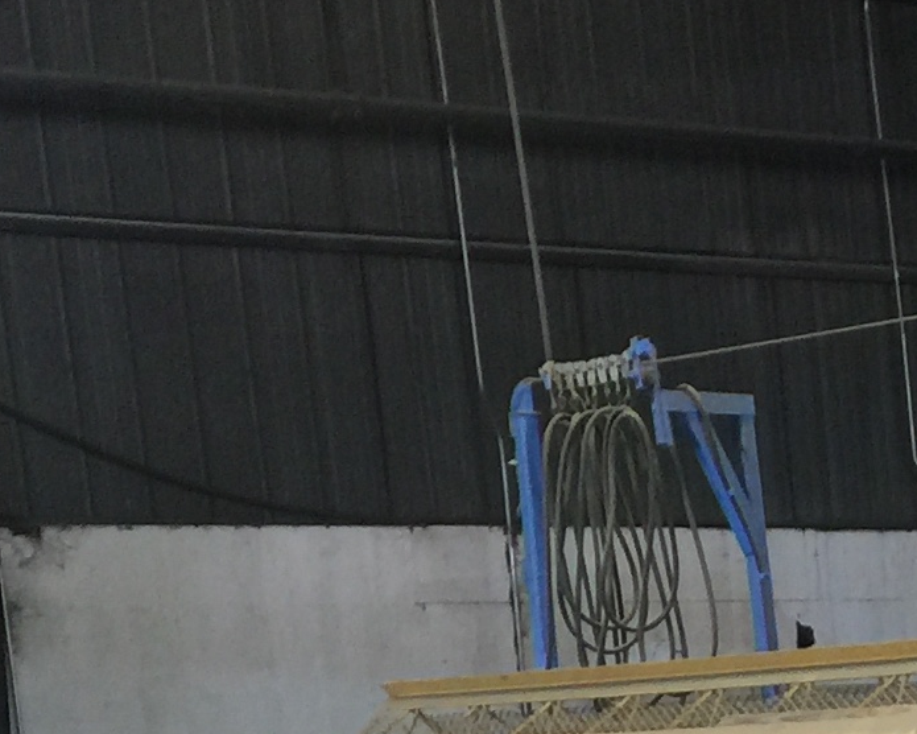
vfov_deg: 10.7
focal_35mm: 133
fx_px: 3610
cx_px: 1619
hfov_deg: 13.2
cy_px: 1431
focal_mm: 4.15
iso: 40
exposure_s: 1/15
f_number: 2.2
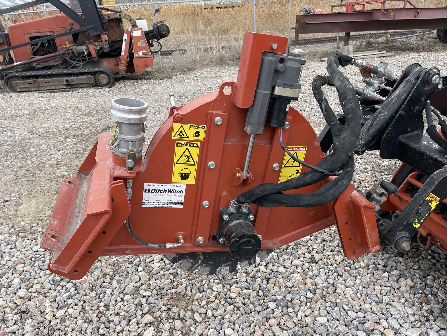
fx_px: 336
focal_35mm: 26
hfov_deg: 67.3
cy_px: 168
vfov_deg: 53.1
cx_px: 224
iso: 32
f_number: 1.6
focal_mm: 5.1
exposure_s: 1/818
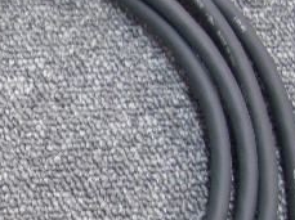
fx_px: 834
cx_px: -37
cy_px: 170
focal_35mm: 98
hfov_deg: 19.2
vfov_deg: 15.0
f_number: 2.6
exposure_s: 1/15
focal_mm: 5.8
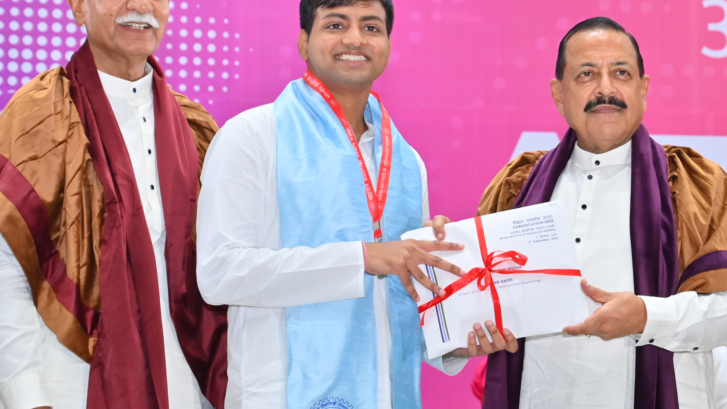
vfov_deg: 10.6
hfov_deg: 18.7
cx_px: 529
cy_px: 200
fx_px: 2198
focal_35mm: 114
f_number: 5.6
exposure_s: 1/200
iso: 2000
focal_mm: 65
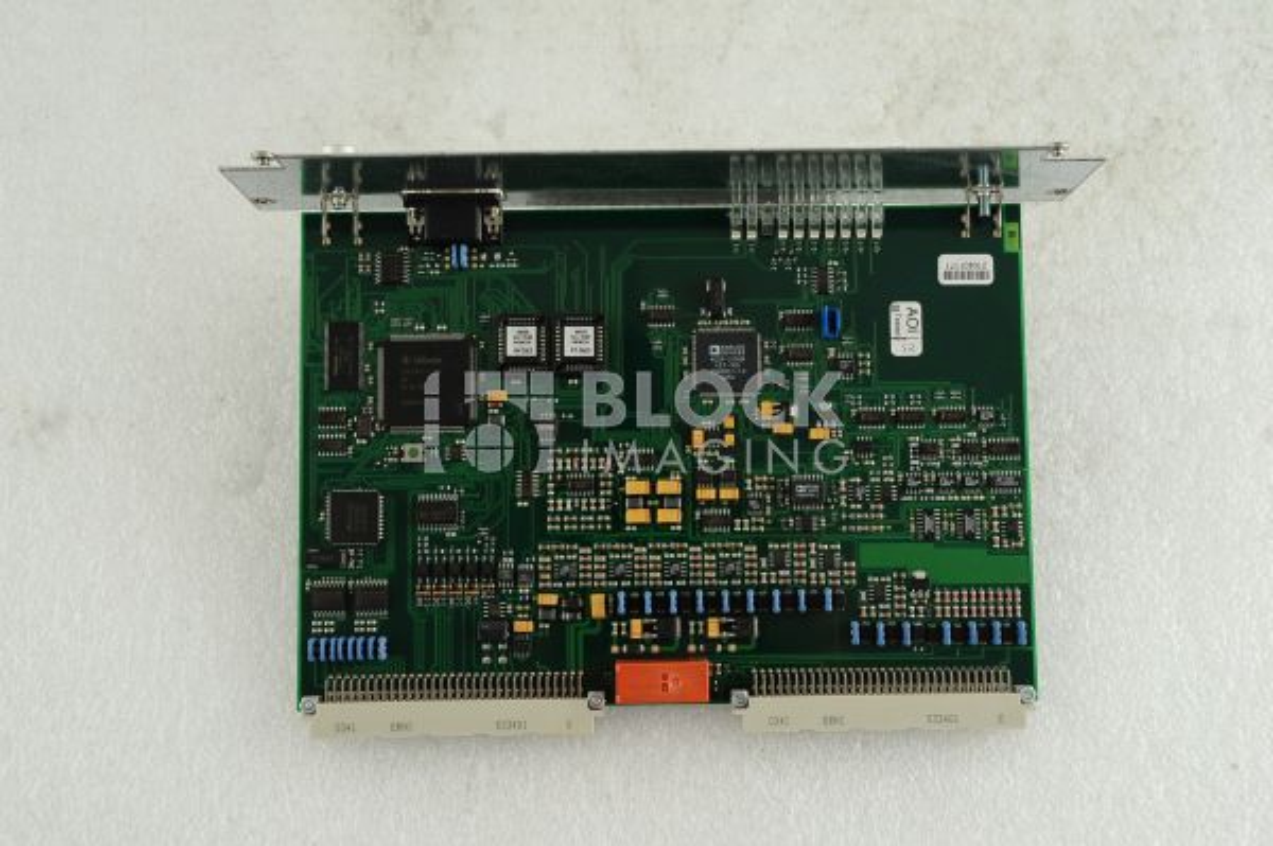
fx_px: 1590
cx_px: 636
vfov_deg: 29.8
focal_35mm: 45
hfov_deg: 43.6
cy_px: 423
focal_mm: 45
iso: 1600
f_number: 11
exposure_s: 1/125
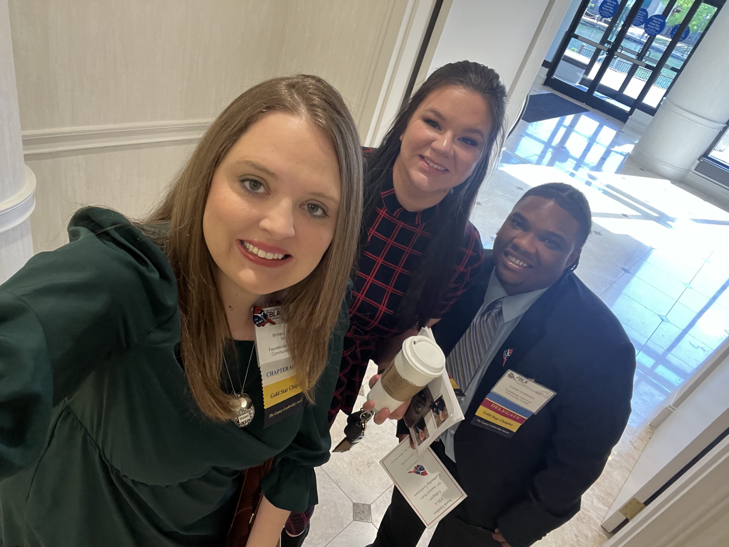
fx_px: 484
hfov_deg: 73.9
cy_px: 274
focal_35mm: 23
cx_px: 364
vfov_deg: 58.9
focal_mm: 2.71
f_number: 2.2
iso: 320
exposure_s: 1/60
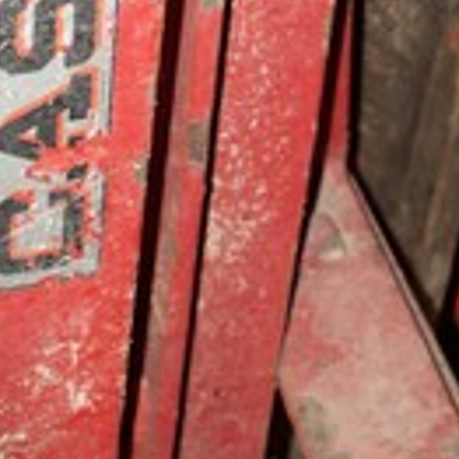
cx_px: 47
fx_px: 1875
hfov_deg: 13.8
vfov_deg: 13.8
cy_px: 39
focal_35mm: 125
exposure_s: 1/60
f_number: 2.8
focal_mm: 7.54
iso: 64
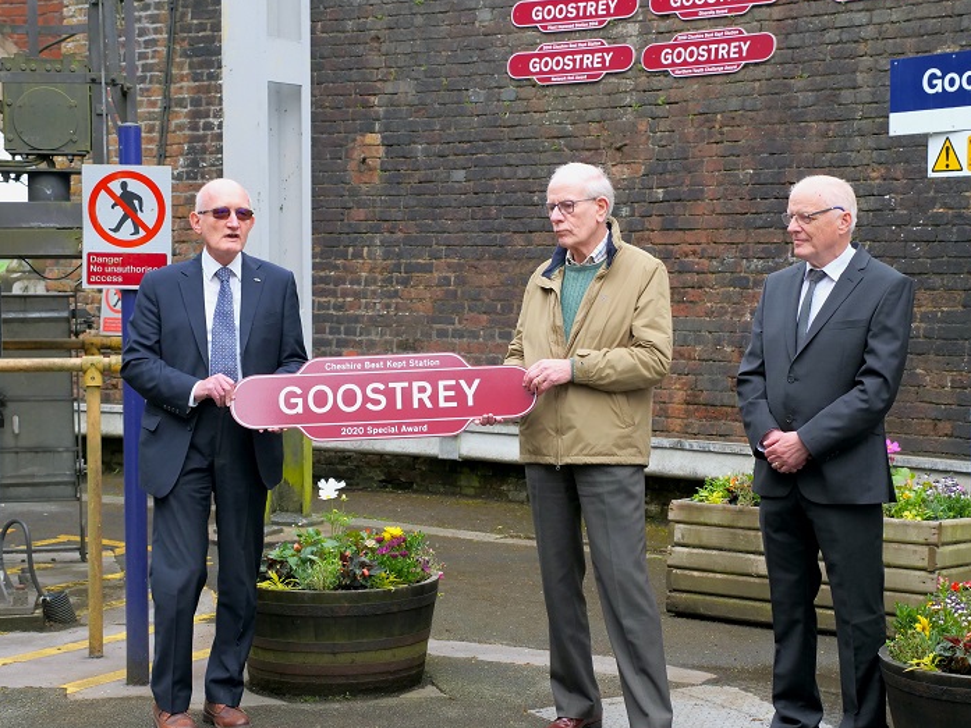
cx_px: 529
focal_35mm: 67
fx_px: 1880
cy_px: 390
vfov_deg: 21.9
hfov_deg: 28.9
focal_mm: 30
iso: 800
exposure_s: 1/640
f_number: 4
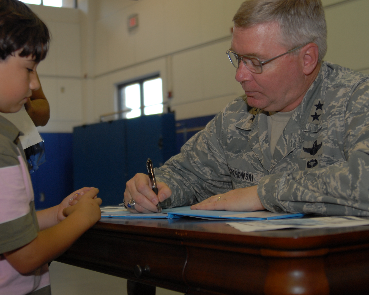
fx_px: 677
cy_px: 138
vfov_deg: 24.6
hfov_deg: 30.5
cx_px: 168
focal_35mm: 62
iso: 200
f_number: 3
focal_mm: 32
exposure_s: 1/80
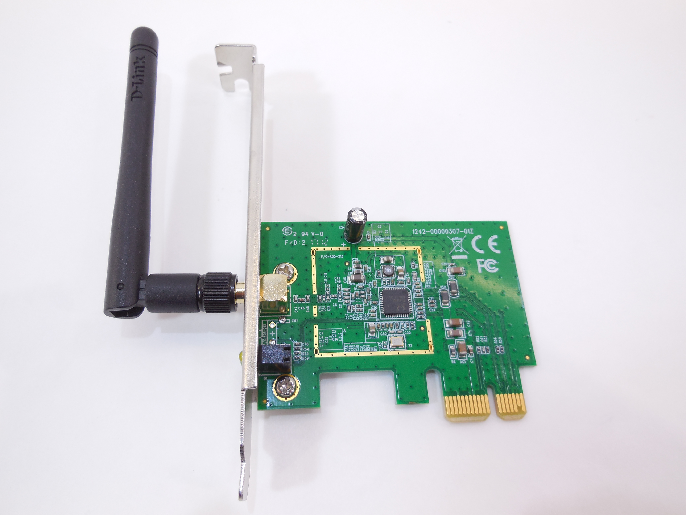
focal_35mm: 25
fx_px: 495
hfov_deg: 69.4
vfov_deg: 54.9
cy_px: 258
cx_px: 343
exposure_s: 1/60
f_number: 3.1
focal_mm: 4.5
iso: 125
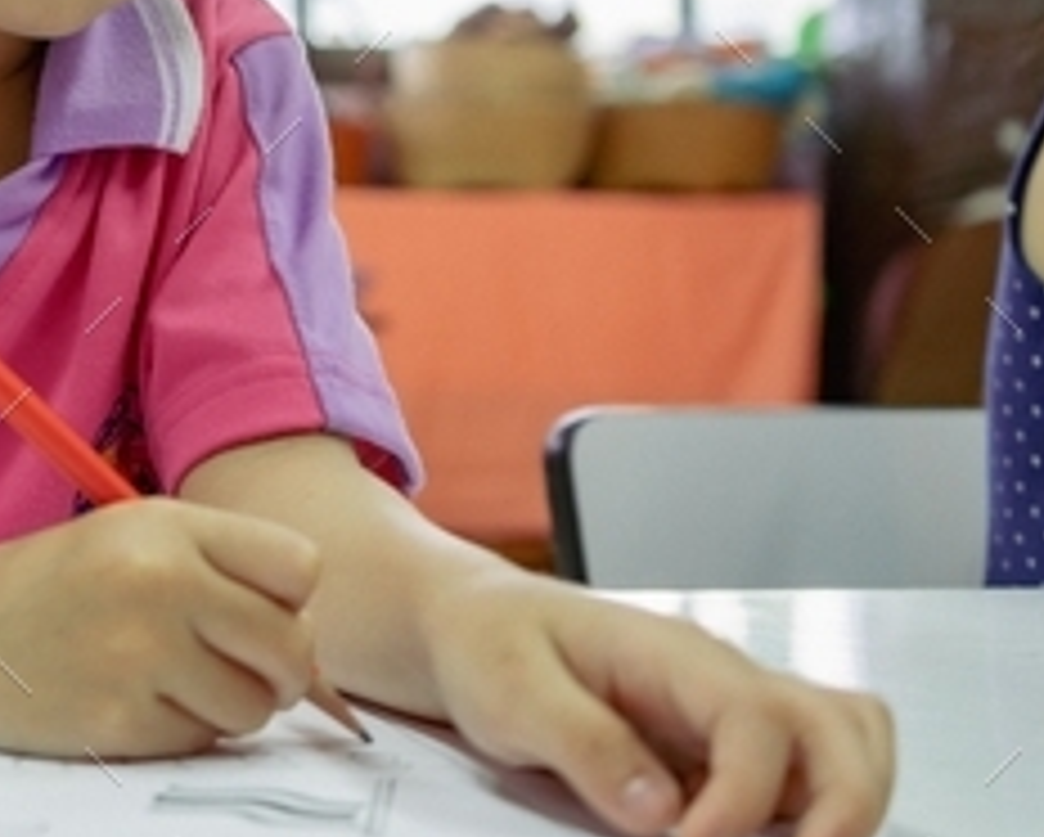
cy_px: 74
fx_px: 2505
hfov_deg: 22.1
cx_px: -144
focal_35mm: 81
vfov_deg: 18.6
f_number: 4
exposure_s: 1/25
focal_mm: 34
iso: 400
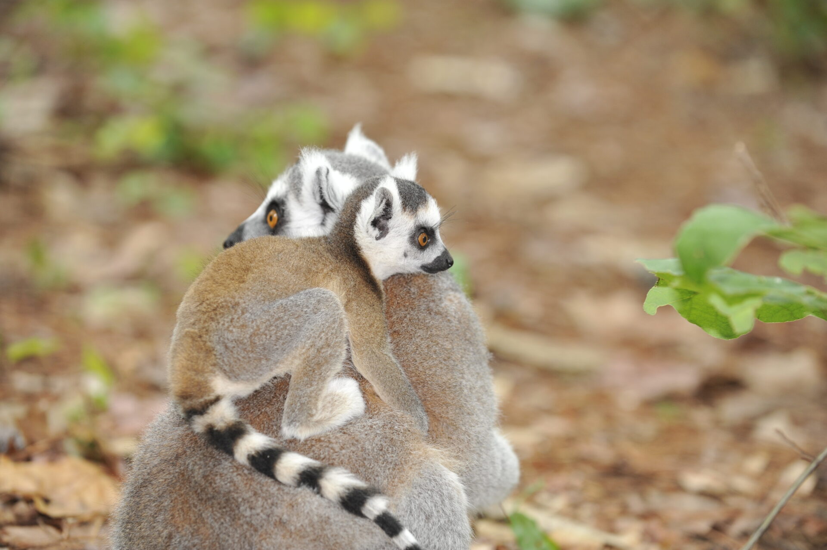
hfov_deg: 17.7
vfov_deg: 11.8
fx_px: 2663
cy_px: 275
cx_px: 414
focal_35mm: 116
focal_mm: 116
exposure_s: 1/320
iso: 800
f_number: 3.5
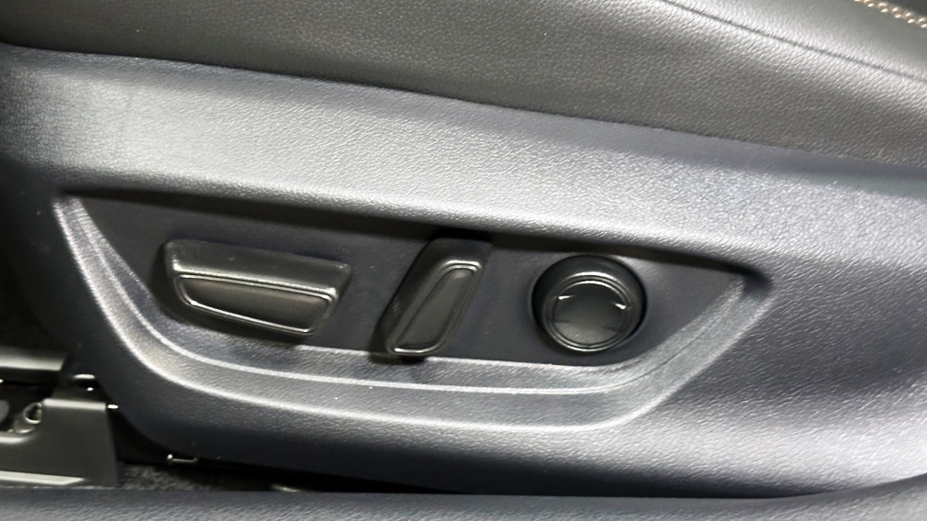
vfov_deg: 22.6
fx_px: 1303
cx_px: 458
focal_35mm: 53
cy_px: 254
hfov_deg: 39.2
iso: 640
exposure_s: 1/30
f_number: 1.78
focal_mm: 6.86
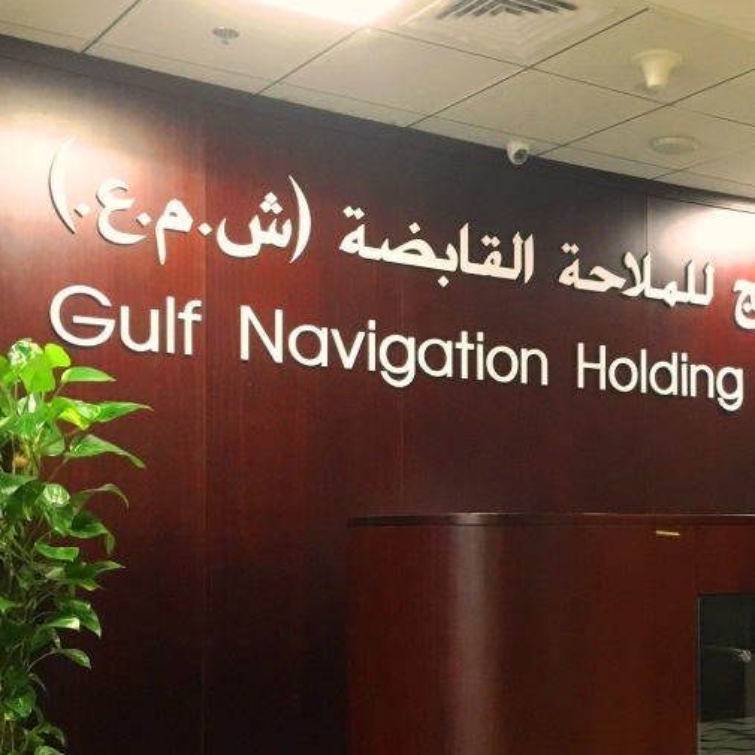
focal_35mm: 52
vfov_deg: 32.5
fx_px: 1283
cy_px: 505
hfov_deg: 32.5
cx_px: 513
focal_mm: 4.15
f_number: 2.2
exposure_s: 1/17
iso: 250
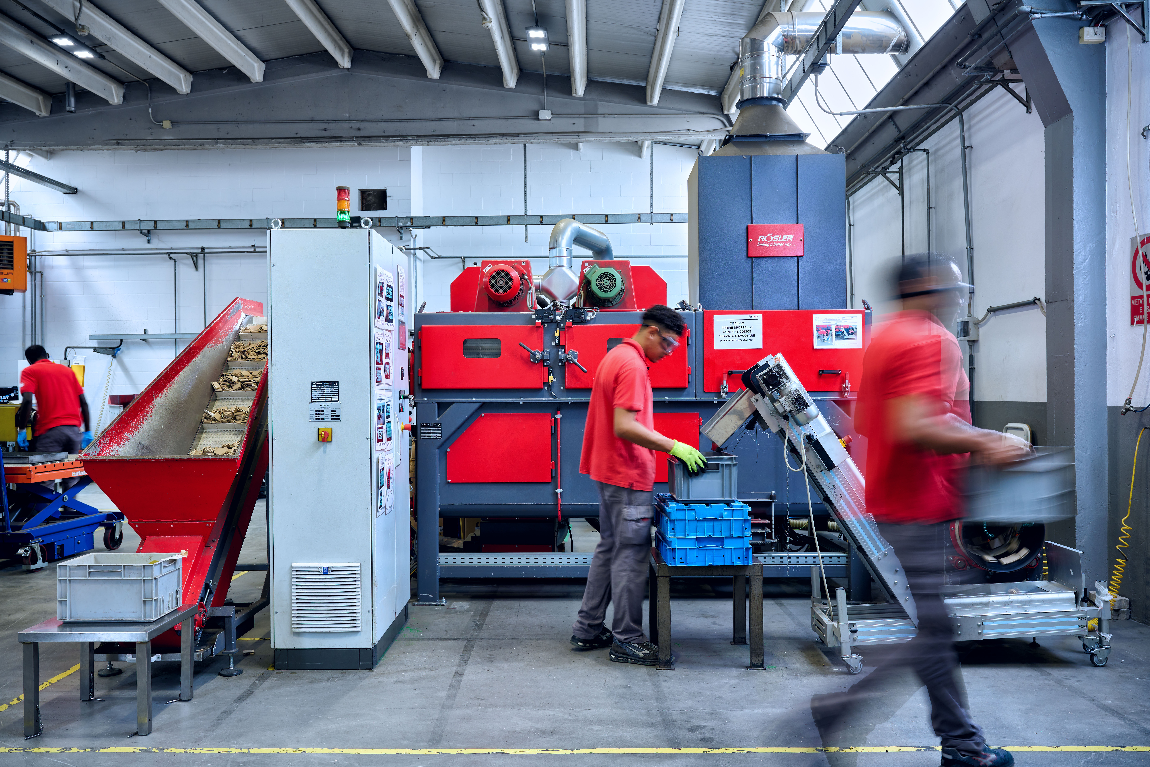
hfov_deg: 61.1
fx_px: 974
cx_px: 575
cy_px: 384
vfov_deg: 43.0
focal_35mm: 30
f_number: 5.6
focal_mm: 30.5
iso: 140
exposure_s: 1/10
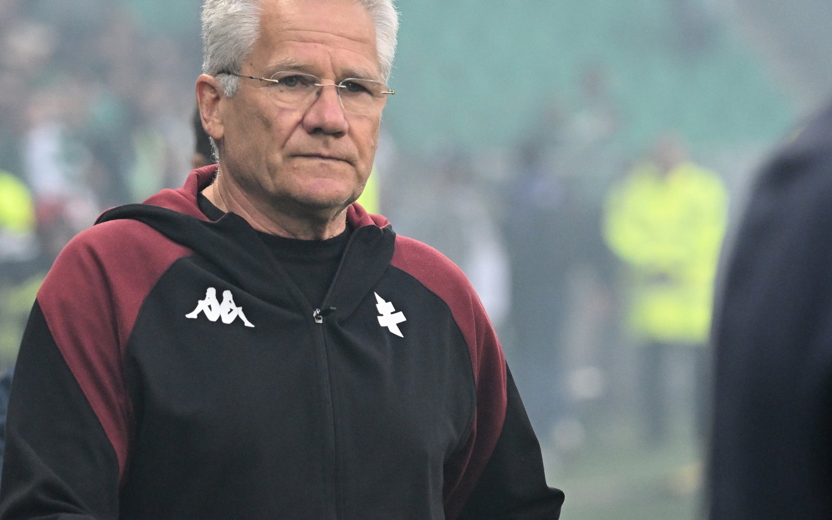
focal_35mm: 380
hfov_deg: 5.5
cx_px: 336
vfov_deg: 3.5
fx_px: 8616
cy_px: 182
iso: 3600
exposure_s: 1/1000
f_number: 5
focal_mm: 200
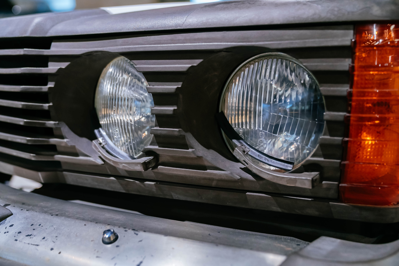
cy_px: 133
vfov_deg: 43.6
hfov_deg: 61.9
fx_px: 332
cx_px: 200
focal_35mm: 30
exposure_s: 1/200
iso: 2500
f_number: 2.8
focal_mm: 30
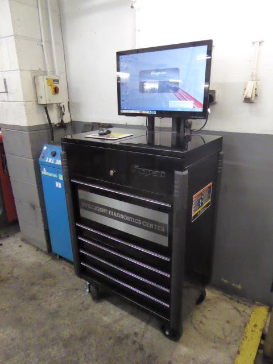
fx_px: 252
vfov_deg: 71.6
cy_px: 182
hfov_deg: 56.8
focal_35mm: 24
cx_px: 136
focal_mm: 4.3
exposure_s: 1/125
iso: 2500
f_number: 3.3
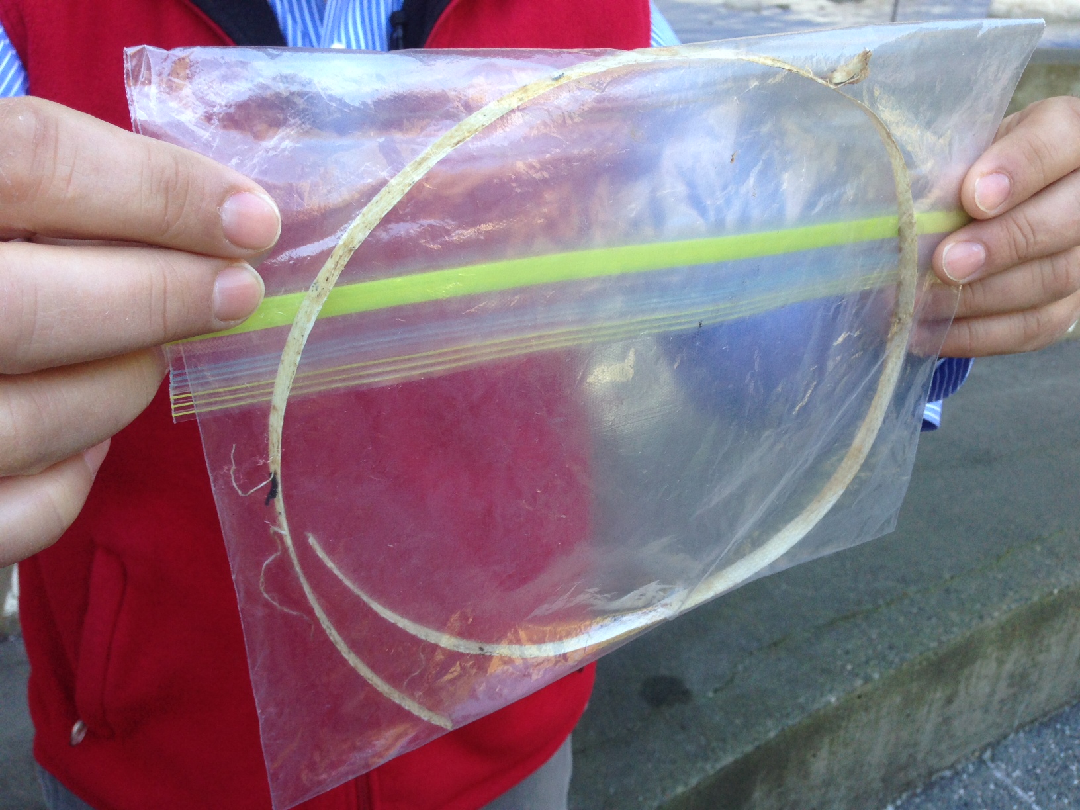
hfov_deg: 55.4
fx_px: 1030
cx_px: 540
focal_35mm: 33
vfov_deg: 42.9
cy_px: 405
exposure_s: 1/120
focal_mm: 4.12
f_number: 2.4
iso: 80
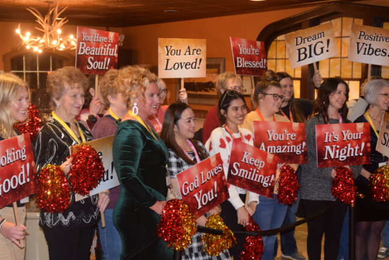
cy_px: 141
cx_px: 203
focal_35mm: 59
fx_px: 635
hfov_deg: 34.0
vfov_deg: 23.1
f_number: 3.8
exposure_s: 1/60
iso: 1100
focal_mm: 25
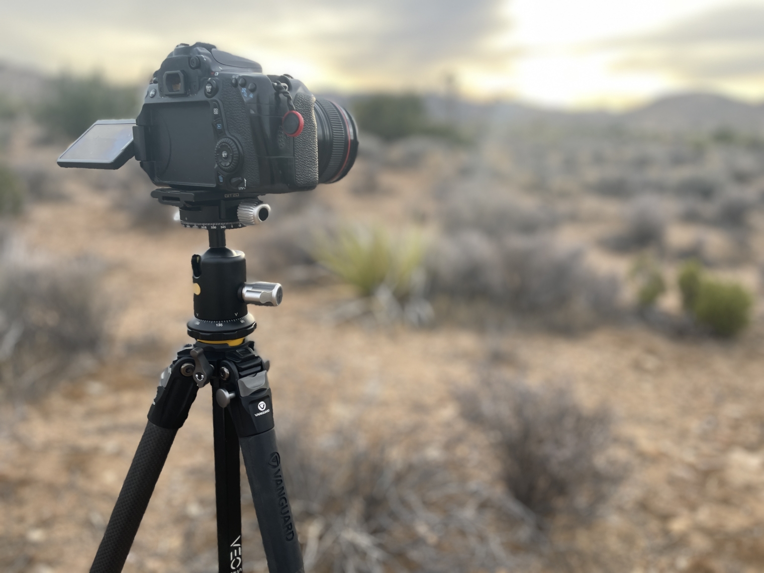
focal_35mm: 26
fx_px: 574
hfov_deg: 67.3
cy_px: 286
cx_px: 382
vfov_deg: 53.1
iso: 50
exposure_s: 1/424
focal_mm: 4.2
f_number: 1.6
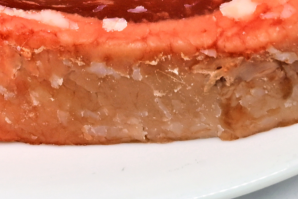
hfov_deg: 7.2
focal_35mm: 286
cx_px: 91
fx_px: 2367
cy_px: -245
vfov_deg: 4.7
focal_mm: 55
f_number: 16
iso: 720
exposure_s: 1/60
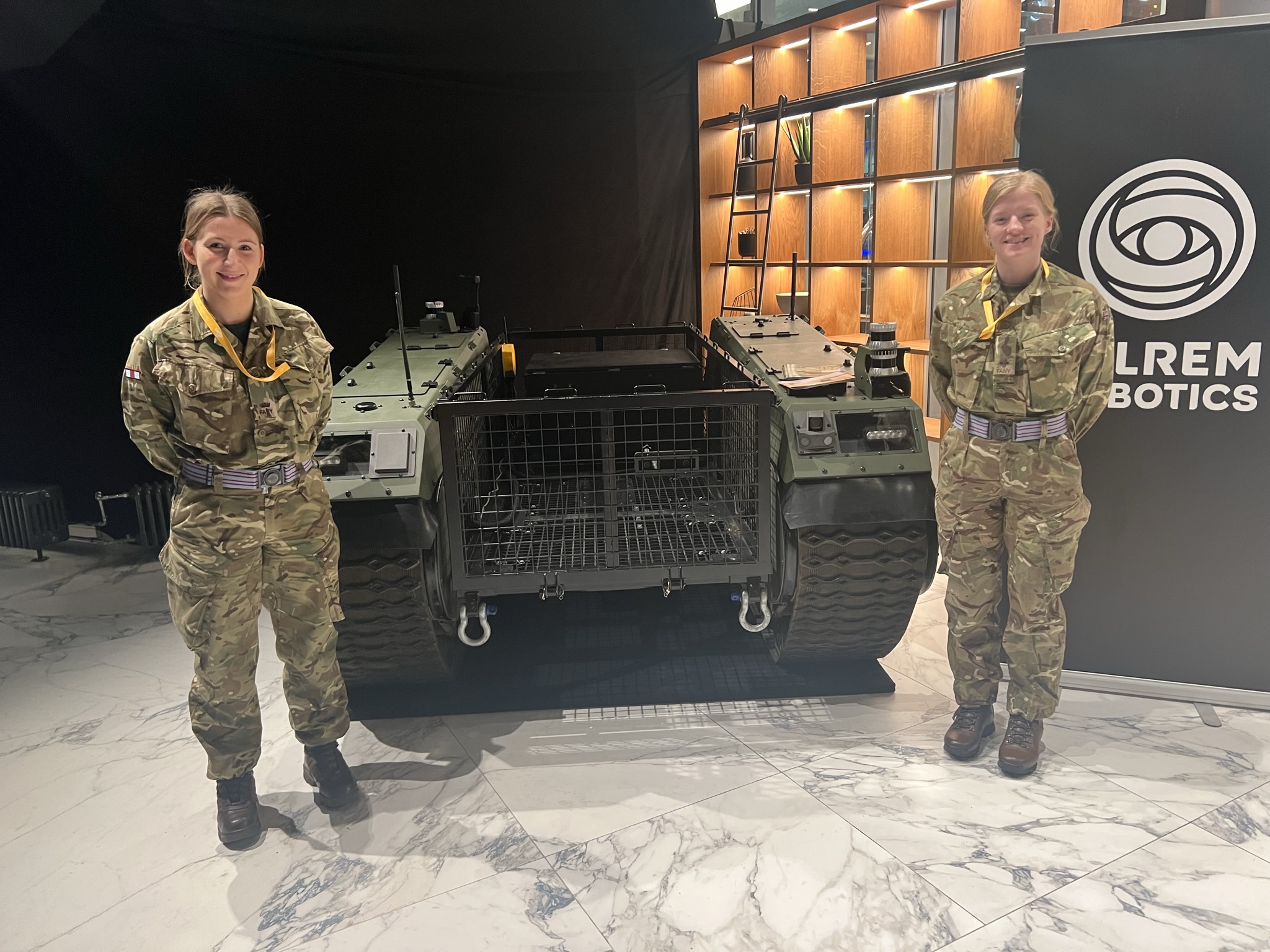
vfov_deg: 53.1
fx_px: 954
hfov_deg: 67.3
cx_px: 635
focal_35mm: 26
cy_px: 476
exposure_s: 1/50
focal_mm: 5.7
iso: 250
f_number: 1.5
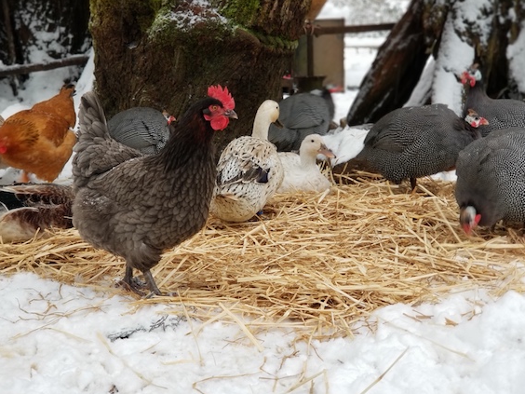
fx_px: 895
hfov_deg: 32.7
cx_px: 236
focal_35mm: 59
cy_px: 173
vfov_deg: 24.8
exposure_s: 1/33
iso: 25
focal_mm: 6
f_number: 2.4
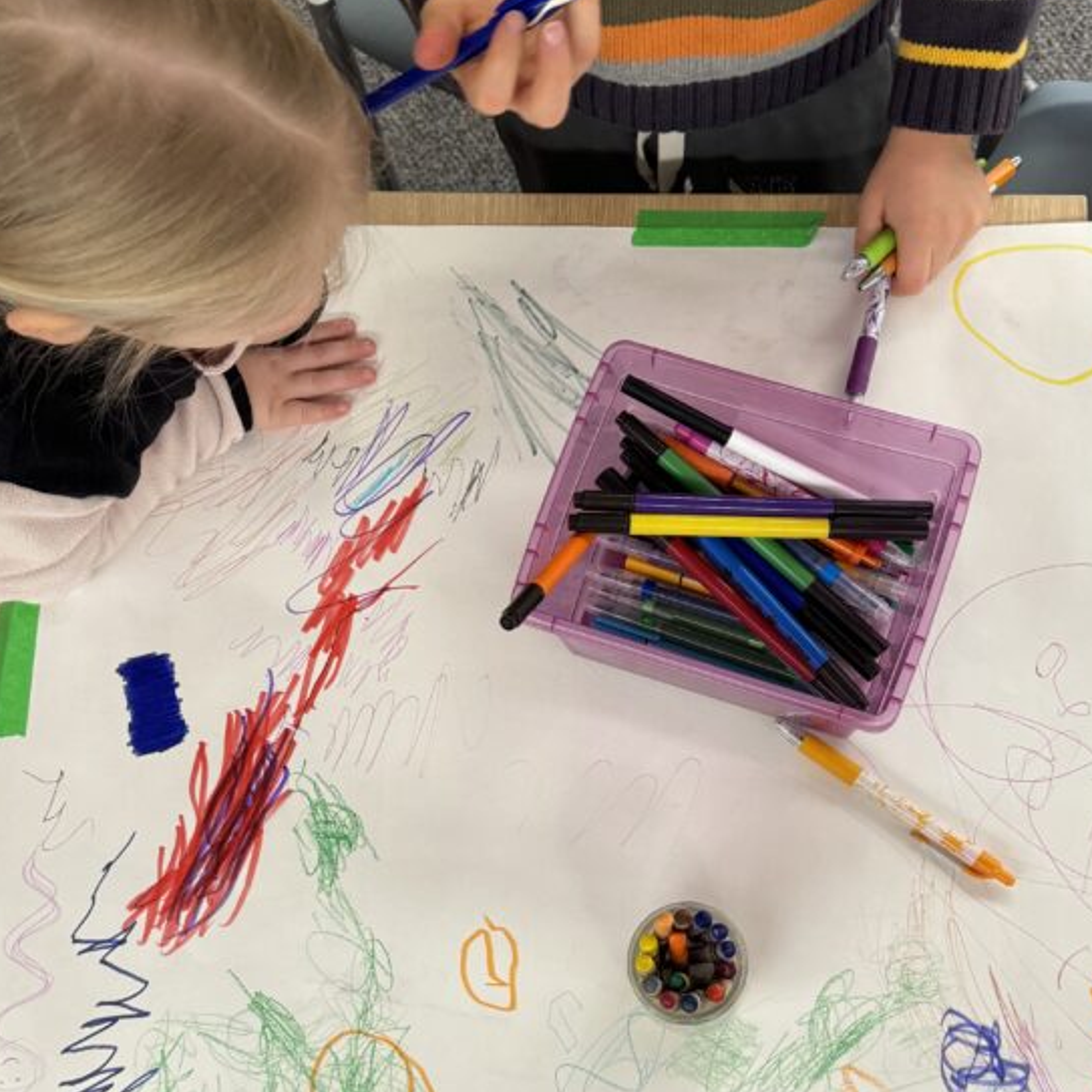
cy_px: 714
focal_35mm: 40
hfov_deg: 41.8
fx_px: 1428
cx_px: 601
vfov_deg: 41.4
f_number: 1.78
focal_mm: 6.86
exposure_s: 1/120
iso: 200
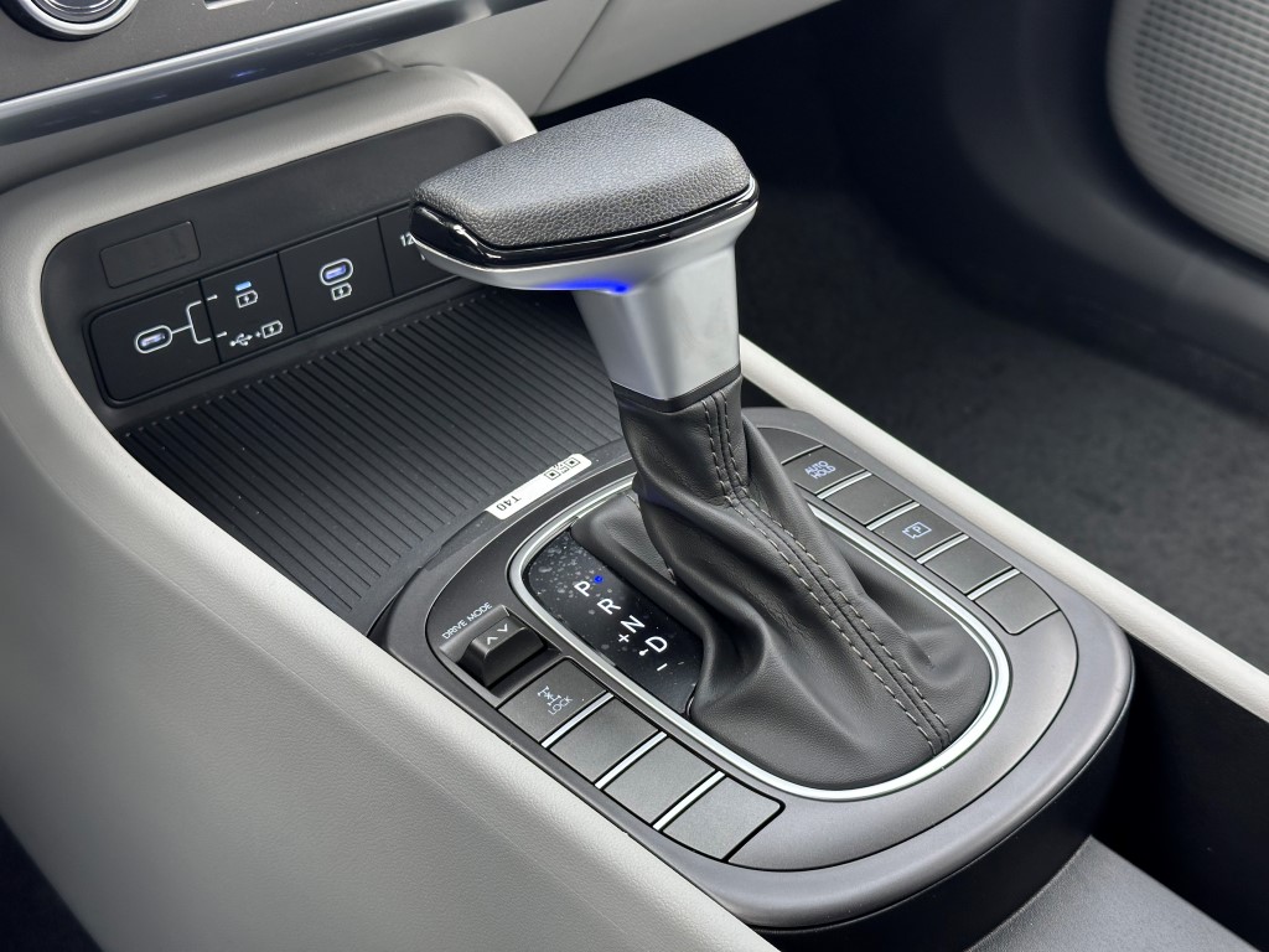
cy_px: 476
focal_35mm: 48
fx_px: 1760
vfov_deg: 30.3
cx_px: 634
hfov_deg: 39.7
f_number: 1.78
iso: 80
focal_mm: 6.86
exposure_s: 1/121
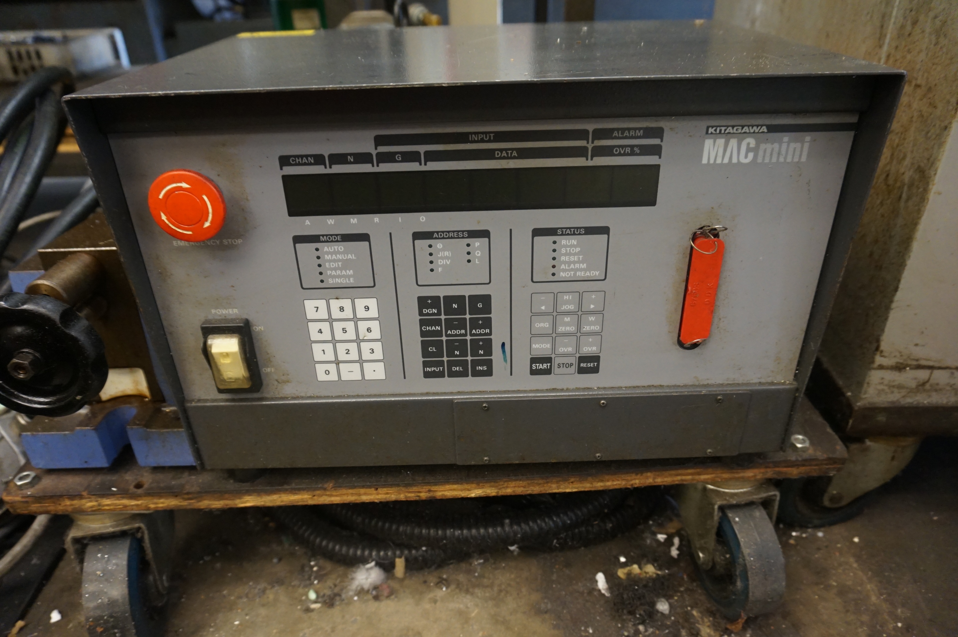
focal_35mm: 24
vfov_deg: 53.1
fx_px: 638
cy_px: 318
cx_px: 479
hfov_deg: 73.8
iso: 1600
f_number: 4
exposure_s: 1/60
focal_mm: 16
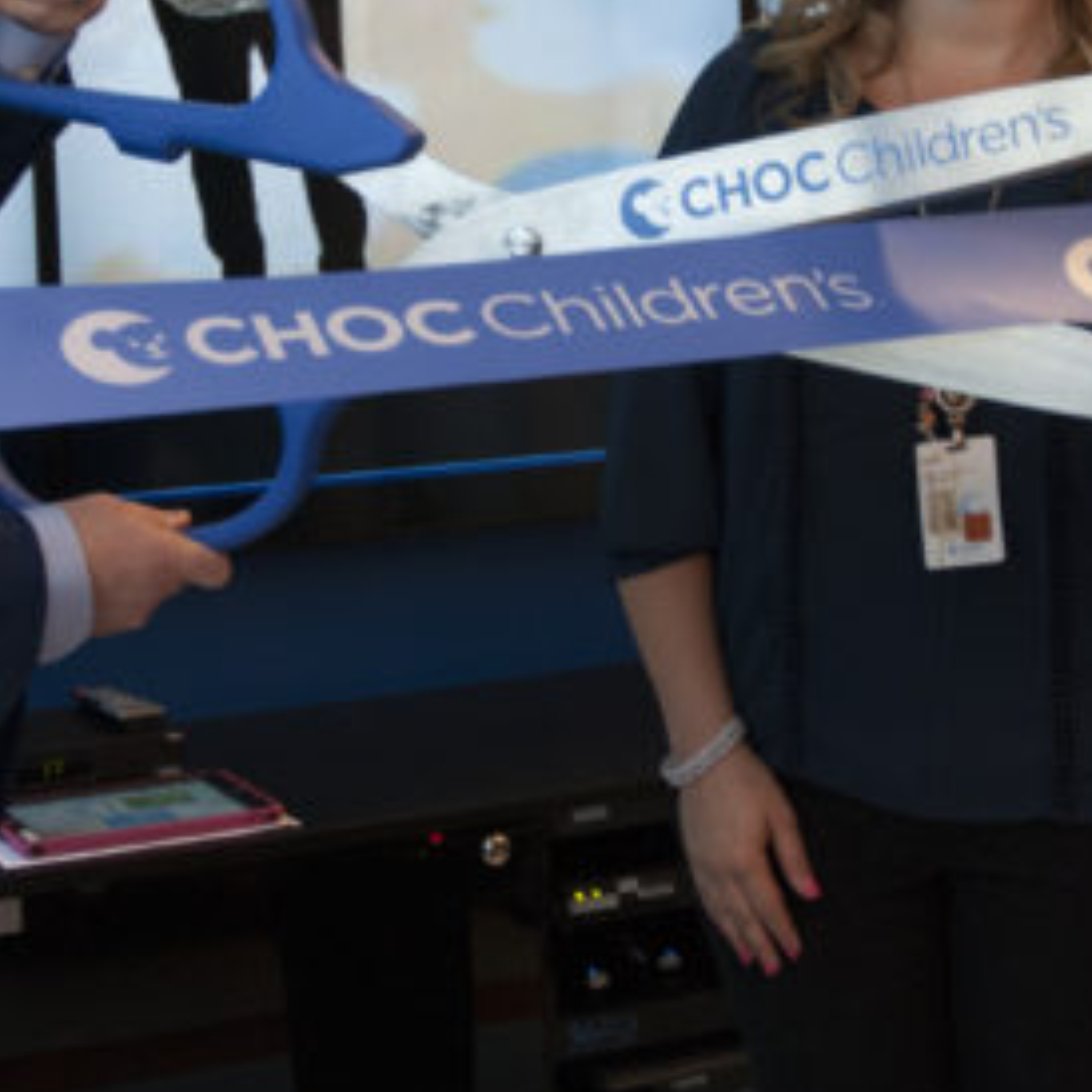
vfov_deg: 19.5
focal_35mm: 88
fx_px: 3141
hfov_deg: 19.7
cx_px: 566
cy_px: 223
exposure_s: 1/30
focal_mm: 22
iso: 360
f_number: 3.8
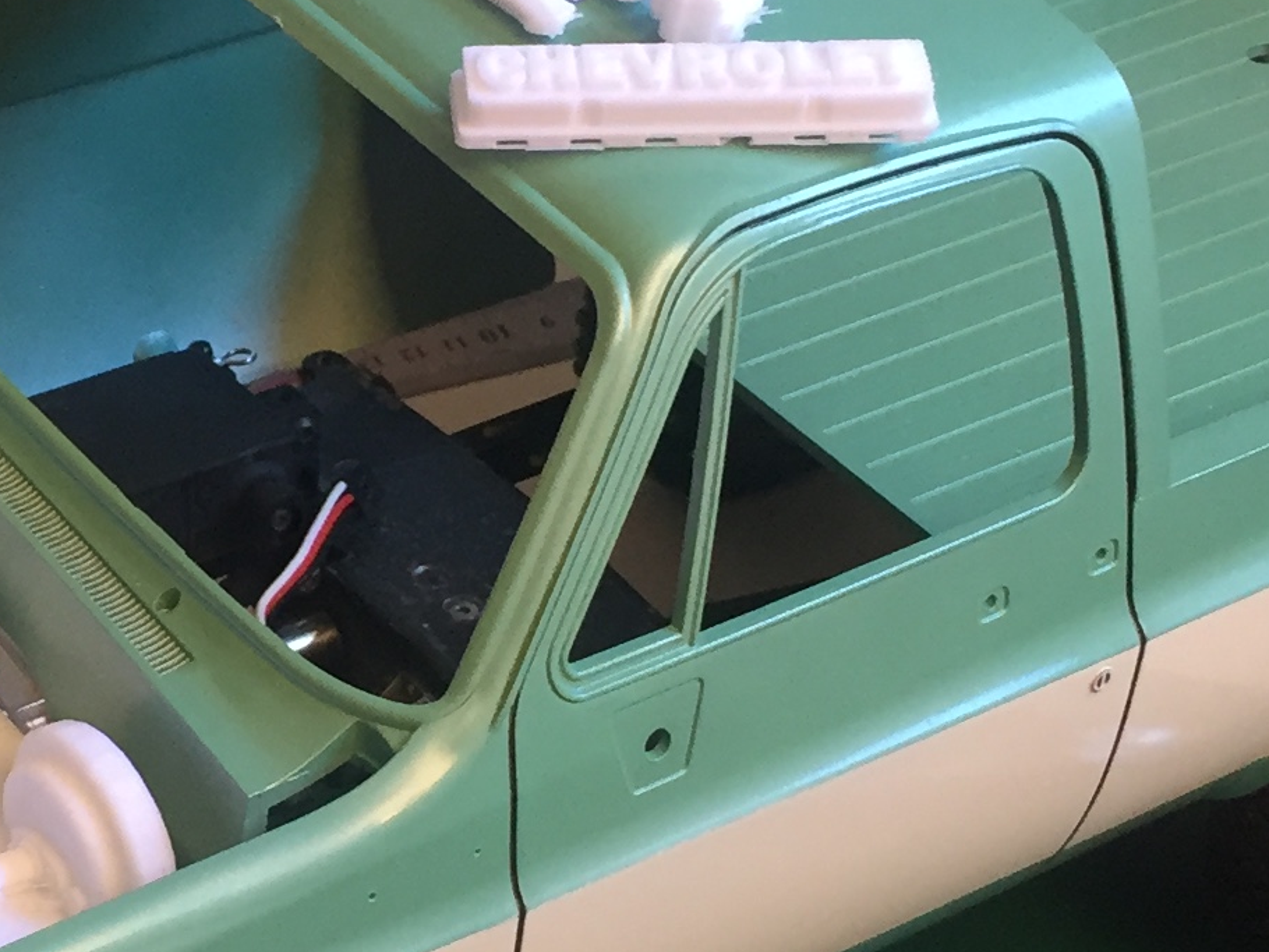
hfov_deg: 18.7
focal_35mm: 104
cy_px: 525
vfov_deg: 14.2
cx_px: 251
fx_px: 3814
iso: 50
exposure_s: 1/33
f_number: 2.2
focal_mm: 4.15
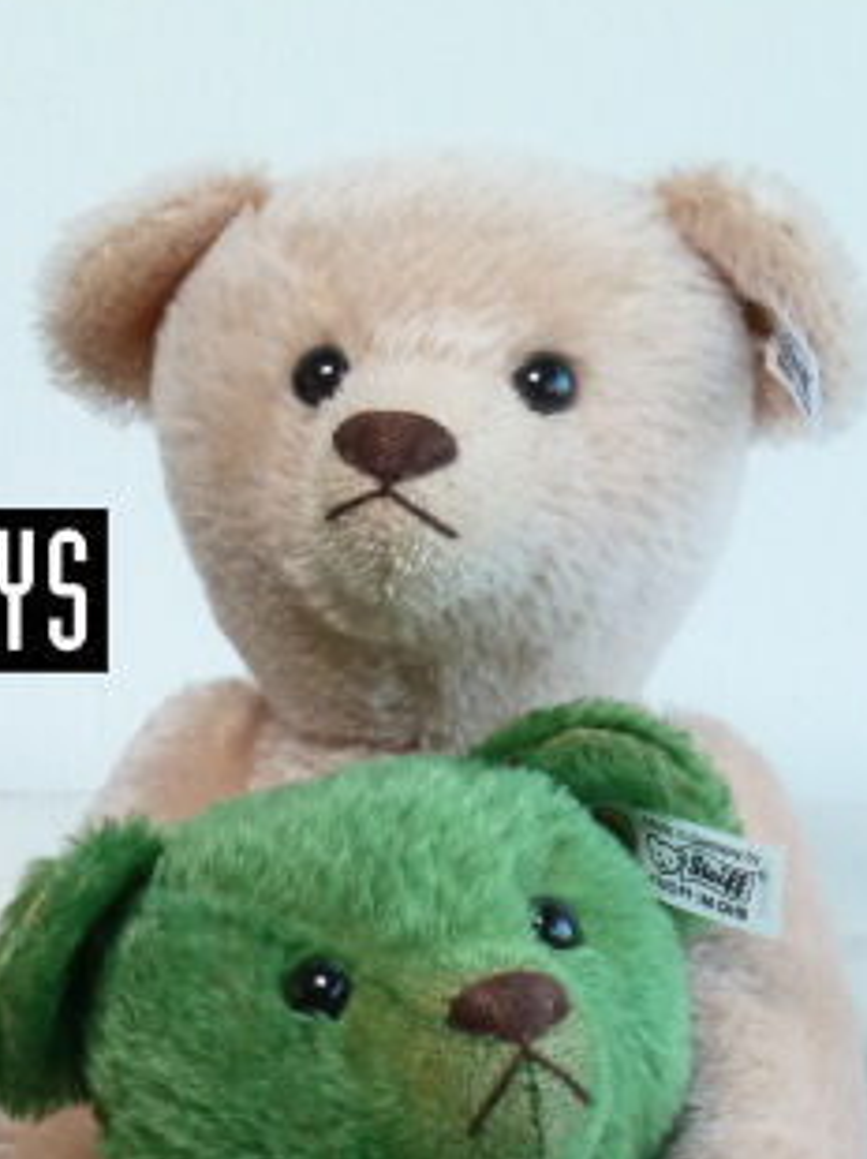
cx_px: -105
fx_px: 8628
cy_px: 1324
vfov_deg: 7.6
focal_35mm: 258
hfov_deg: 5.7
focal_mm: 17
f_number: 4.3
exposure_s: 1/50
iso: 200
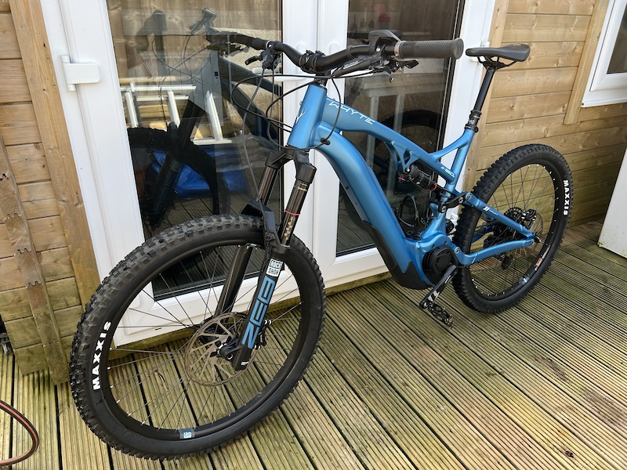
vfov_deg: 53.1
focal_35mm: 26
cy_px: 235
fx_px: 471
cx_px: 314
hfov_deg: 67.3
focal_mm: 5.7
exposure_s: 1/448
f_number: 1.5
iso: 50
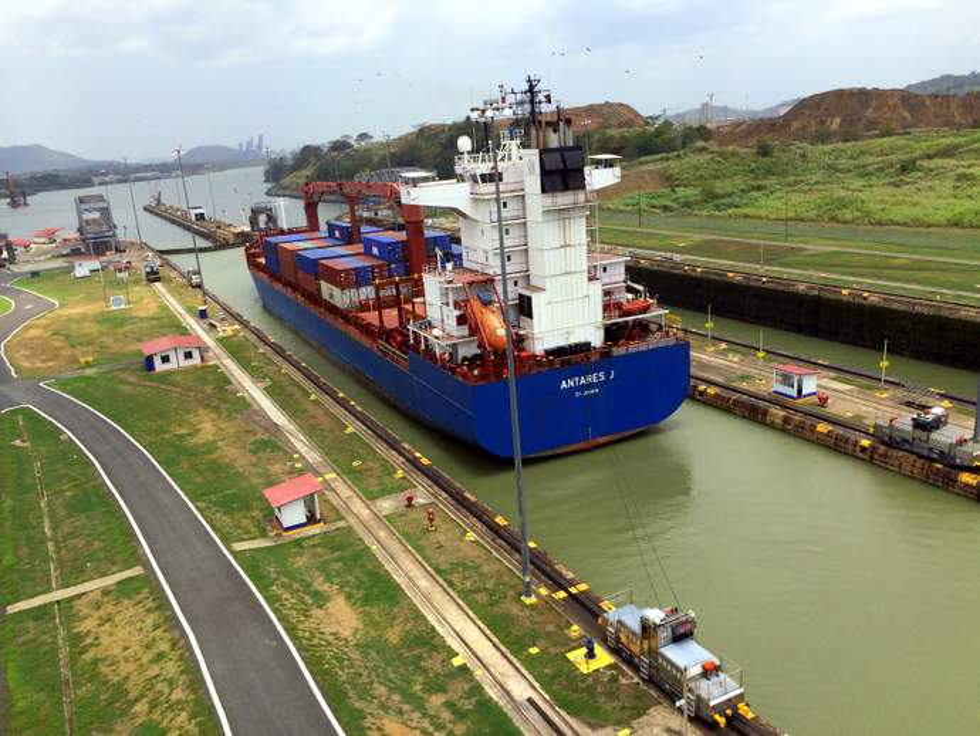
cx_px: 490
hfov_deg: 61.6
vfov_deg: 48.3
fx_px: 821
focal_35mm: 29
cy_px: 368
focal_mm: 4.15
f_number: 2.2
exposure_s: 1/2283
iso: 32
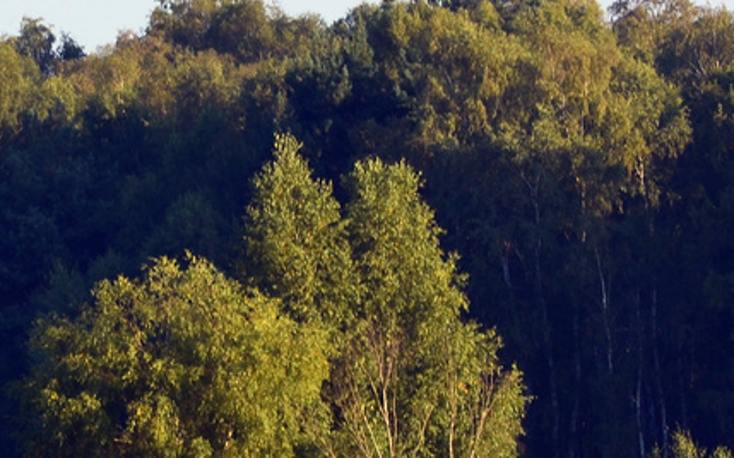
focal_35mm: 493
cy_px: 426
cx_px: -148
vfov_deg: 2.7
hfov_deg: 4.3
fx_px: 9859
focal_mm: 85
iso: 100
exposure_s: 1/60
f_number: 8
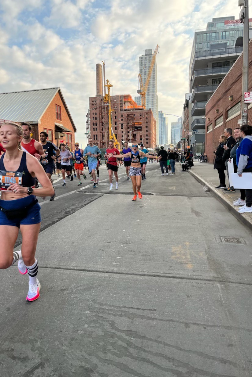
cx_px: 117
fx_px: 294
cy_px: 183
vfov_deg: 65.5
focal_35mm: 28
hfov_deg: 46.4
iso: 50
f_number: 1.6
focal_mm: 5.1
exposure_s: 1/718
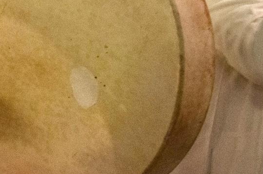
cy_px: 0
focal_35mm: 223
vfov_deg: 6.1
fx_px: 1625
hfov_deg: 9.1
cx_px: -94
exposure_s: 1/100
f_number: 5.6
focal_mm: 50
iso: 3200
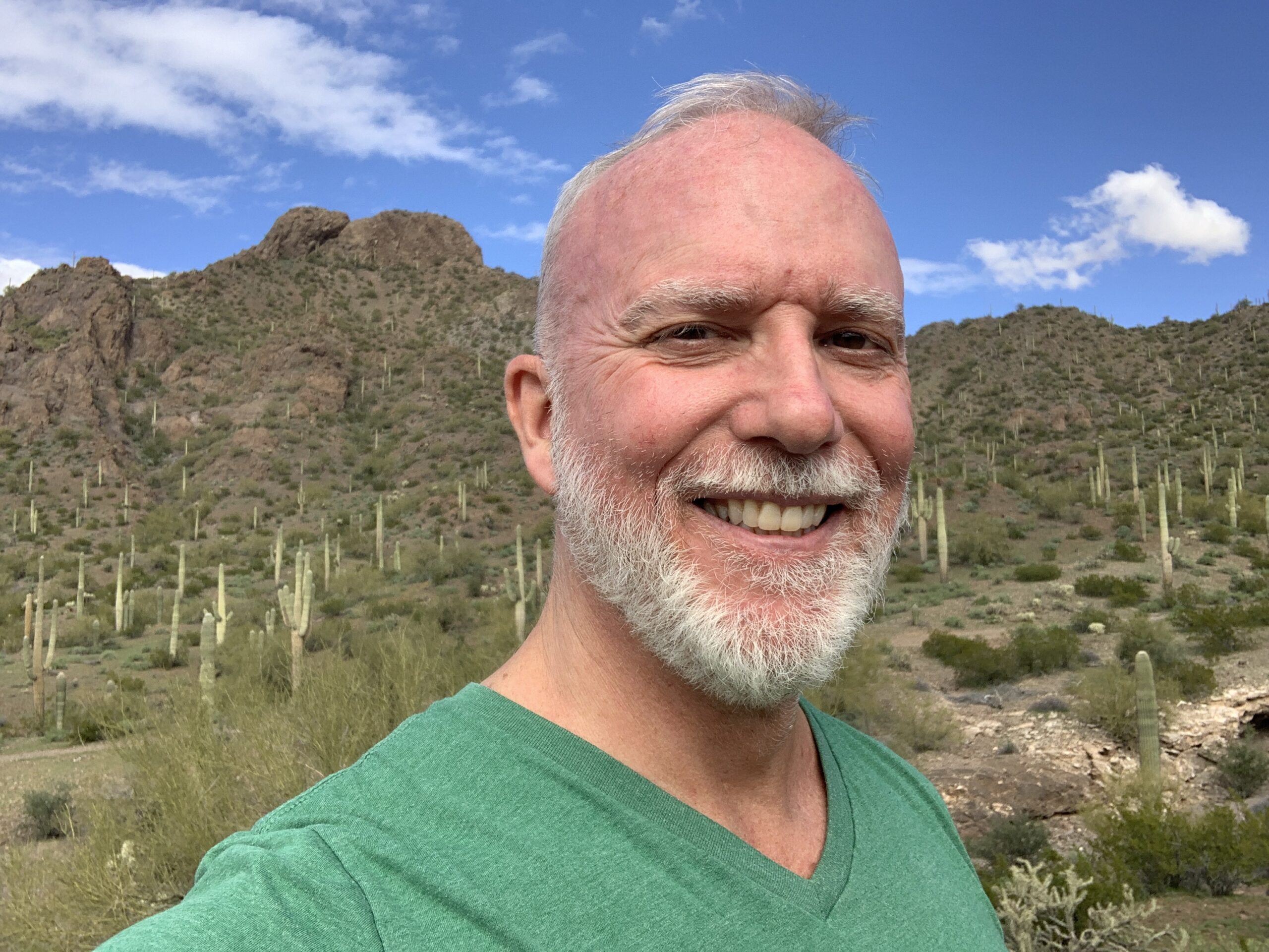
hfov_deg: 56.8
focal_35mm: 32
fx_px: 1173
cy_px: 476
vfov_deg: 44.2
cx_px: 634
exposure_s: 1/1003
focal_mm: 2.87
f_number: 2.2
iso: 16
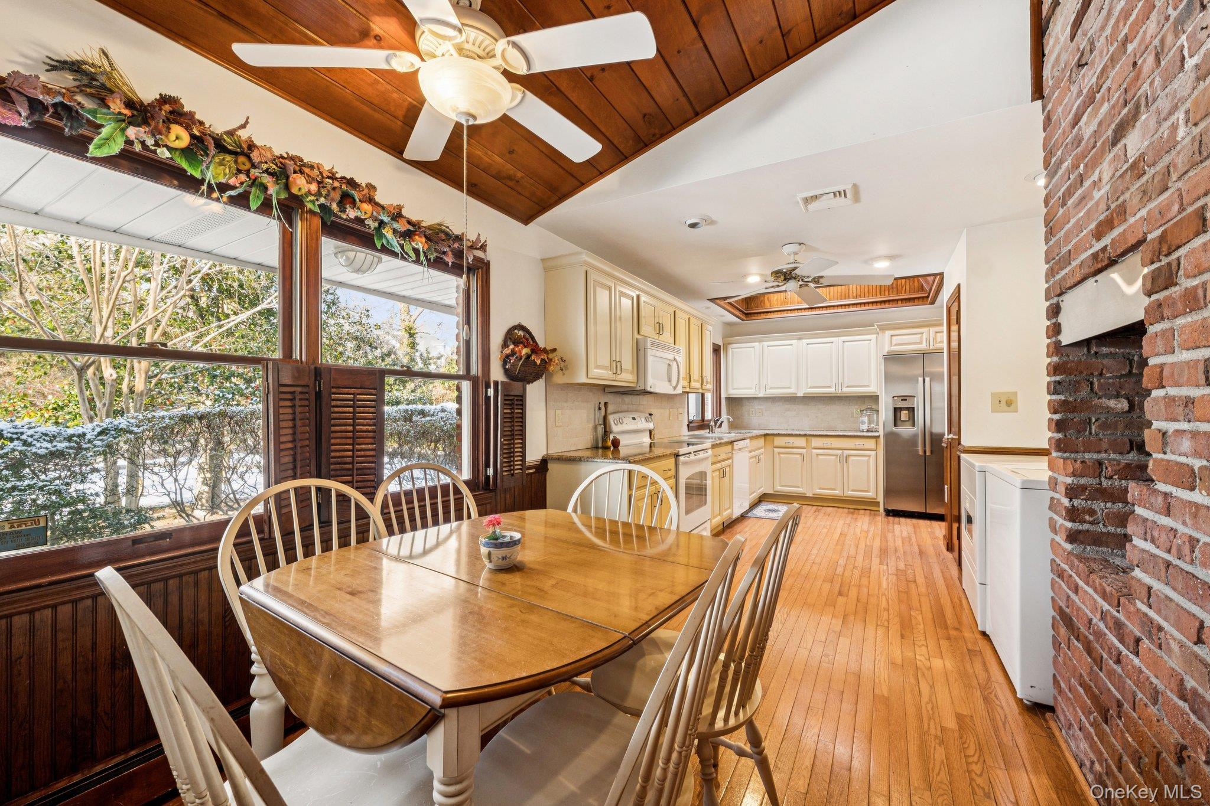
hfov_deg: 104.3
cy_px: 403
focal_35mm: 14
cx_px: 605
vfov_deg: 81.2
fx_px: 470
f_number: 7.1
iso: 400
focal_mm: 14
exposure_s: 1/25
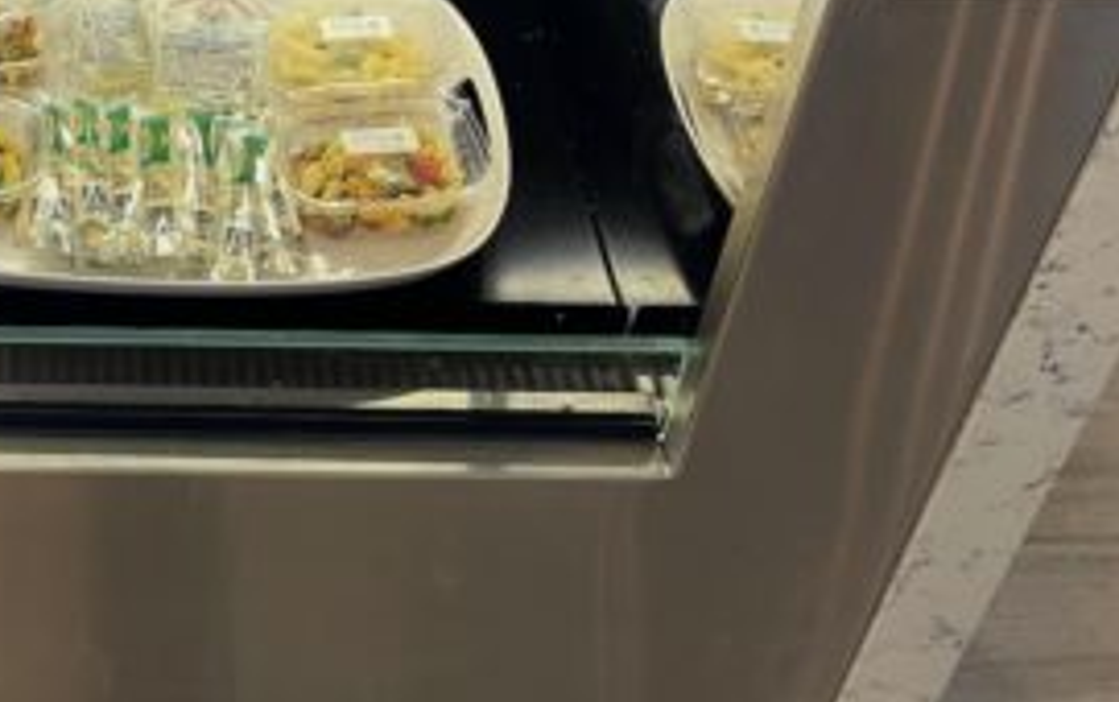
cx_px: 8
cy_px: 4
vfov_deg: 20.4
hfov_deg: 30.7
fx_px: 1893
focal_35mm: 62
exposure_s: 1/60
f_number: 1.6
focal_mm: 5.1
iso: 100
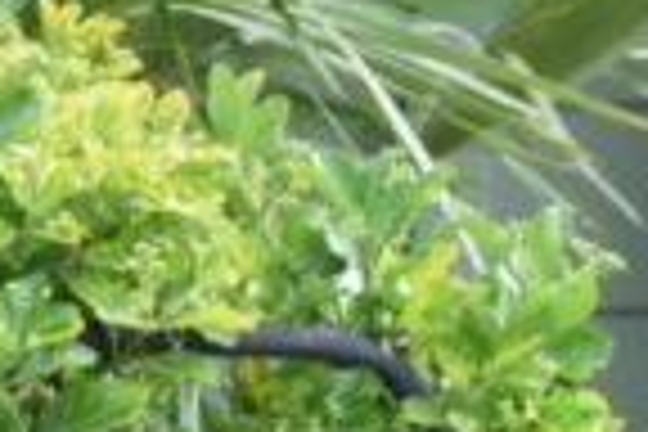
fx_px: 17279
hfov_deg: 2.1
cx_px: -1404
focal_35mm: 960
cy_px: -889
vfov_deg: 1.4
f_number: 6.3
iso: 400
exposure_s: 1/320
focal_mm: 90
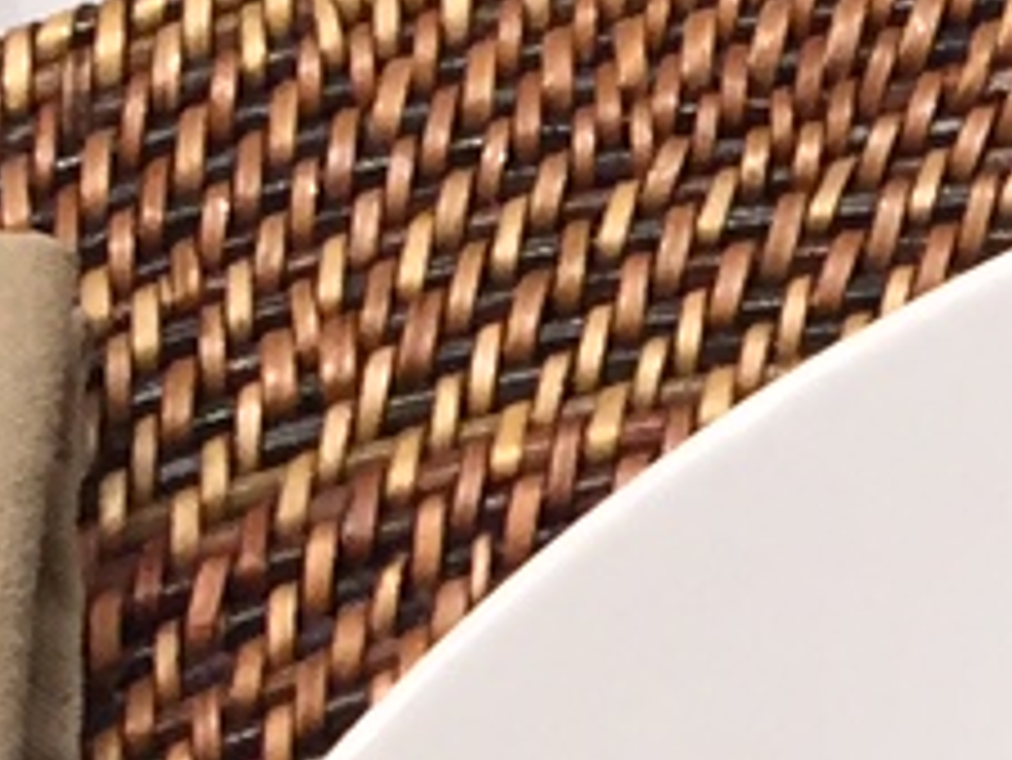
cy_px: 1857
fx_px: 6143
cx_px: 2042
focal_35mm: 210
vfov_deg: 6.7
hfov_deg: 8.9
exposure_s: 1/30
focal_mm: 4.15
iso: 40
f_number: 2.2
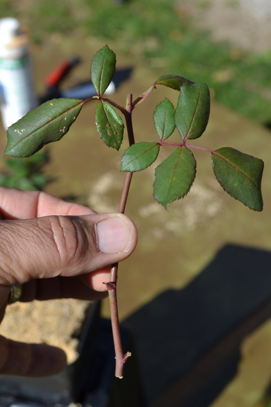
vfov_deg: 36.9
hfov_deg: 25.1
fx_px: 610
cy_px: 204
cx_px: 136
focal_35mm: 54
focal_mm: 36
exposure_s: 1/250
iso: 100
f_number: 8
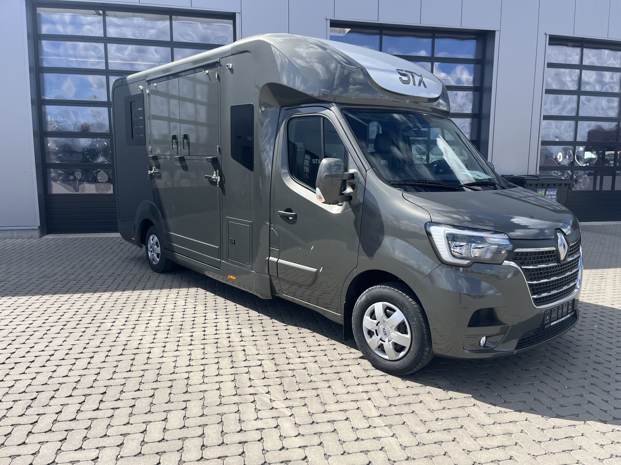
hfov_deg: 67.3
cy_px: 232
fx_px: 466
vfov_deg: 53.1
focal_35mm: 26
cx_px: 310
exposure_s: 1/2268
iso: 50
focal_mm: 5.1
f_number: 1.6
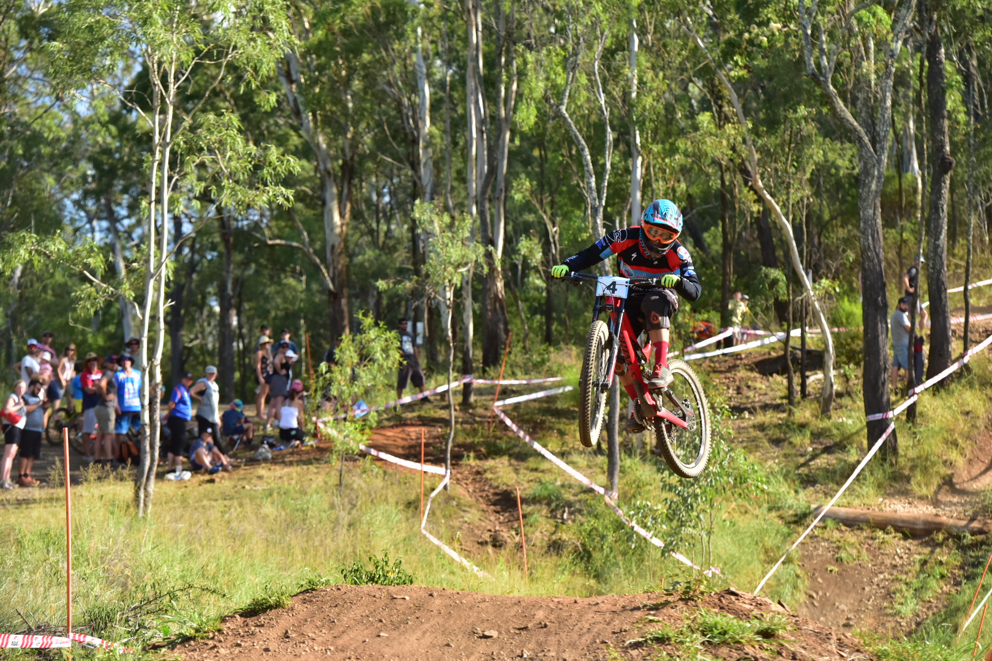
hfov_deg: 15.8
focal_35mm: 130
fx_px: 3582
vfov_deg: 10.5
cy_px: 330
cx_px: 496
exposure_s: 1/1600
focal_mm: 130
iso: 1250
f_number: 5
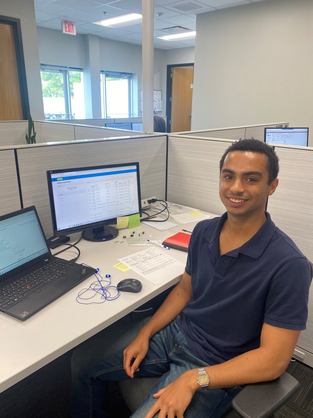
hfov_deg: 53.1
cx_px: 156
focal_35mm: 26
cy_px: 209
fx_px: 313
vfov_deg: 67.3
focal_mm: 4.25
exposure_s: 1/120
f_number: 1.8
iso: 100
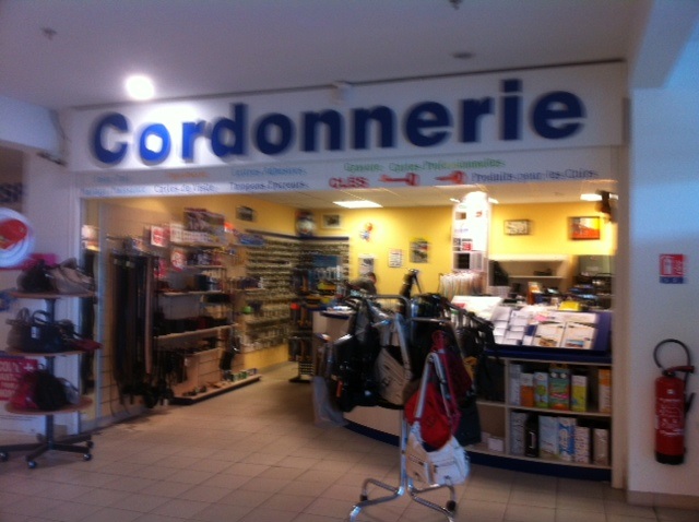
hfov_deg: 52.7
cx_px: 350
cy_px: 261
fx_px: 706
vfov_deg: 40.6
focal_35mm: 35
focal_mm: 3.85
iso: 80
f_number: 2.8
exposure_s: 1/15
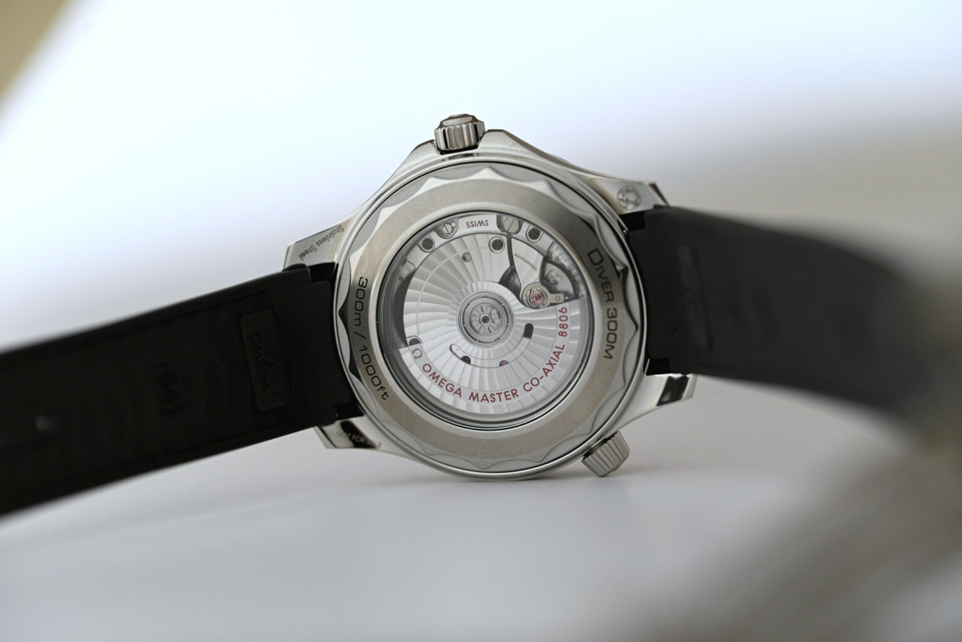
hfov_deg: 33.4
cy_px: 321
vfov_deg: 22.6
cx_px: 481
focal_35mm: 60
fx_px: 1603
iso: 400
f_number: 5.6
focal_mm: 60
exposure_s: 1/25
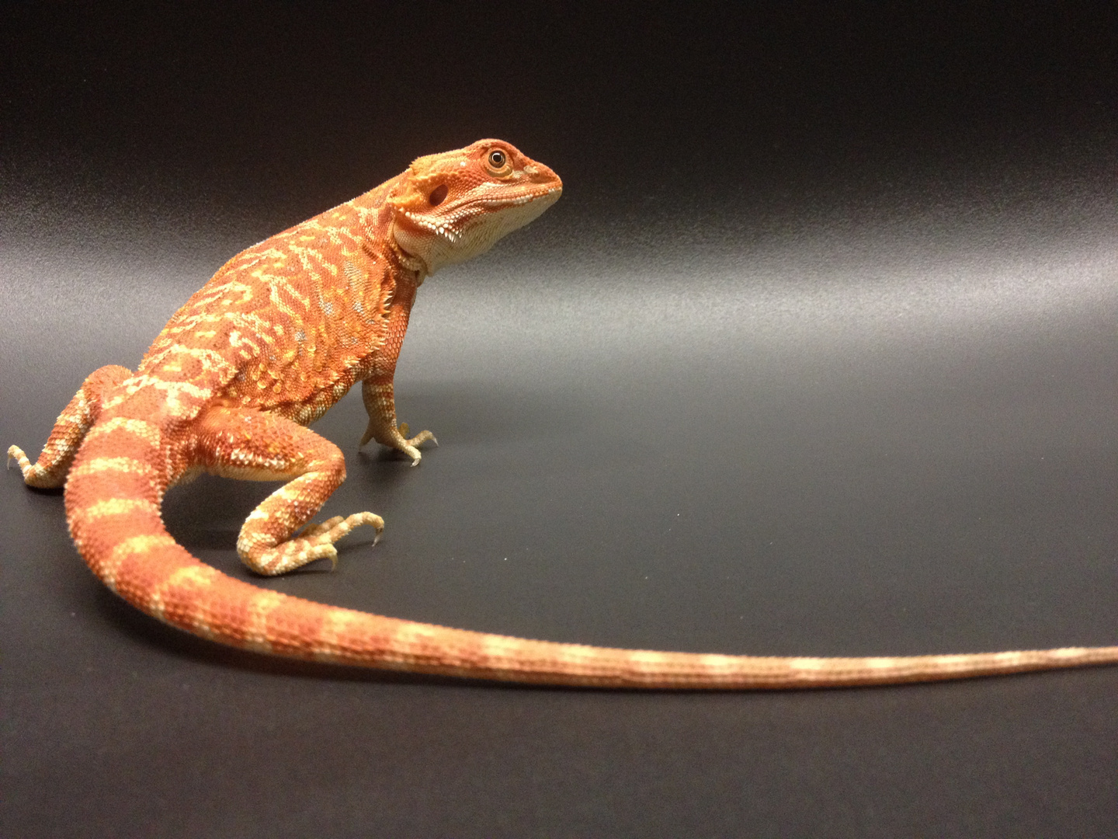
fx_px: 1130
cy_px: 420
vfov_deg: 40.7
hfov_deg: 52.6
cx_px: 559
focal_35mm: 35
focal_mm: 4.28
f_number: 2.4
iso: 250
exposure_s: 1/20
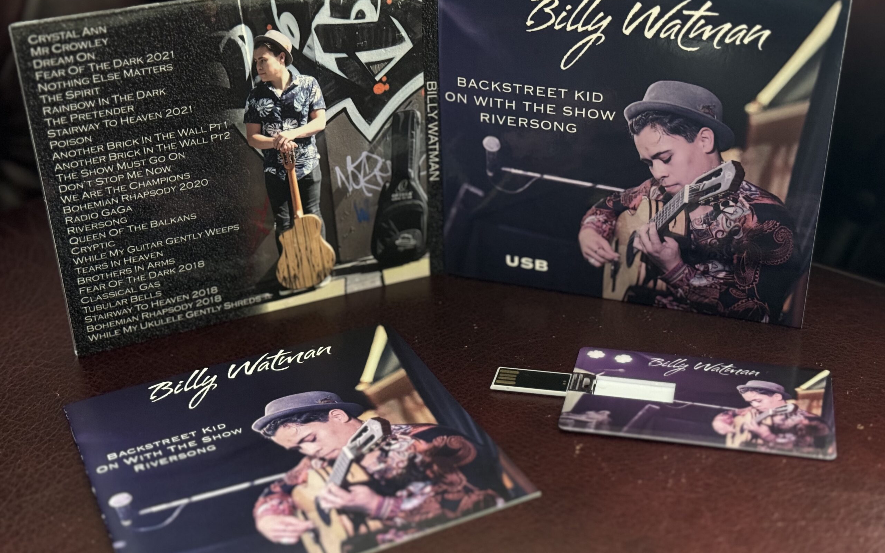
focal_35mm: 51
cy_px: 289
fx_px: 1230
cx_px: 443
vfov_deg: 25.3
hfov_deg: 39.6
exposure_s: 1/37
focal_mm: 6.76
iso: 500
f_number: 1.78
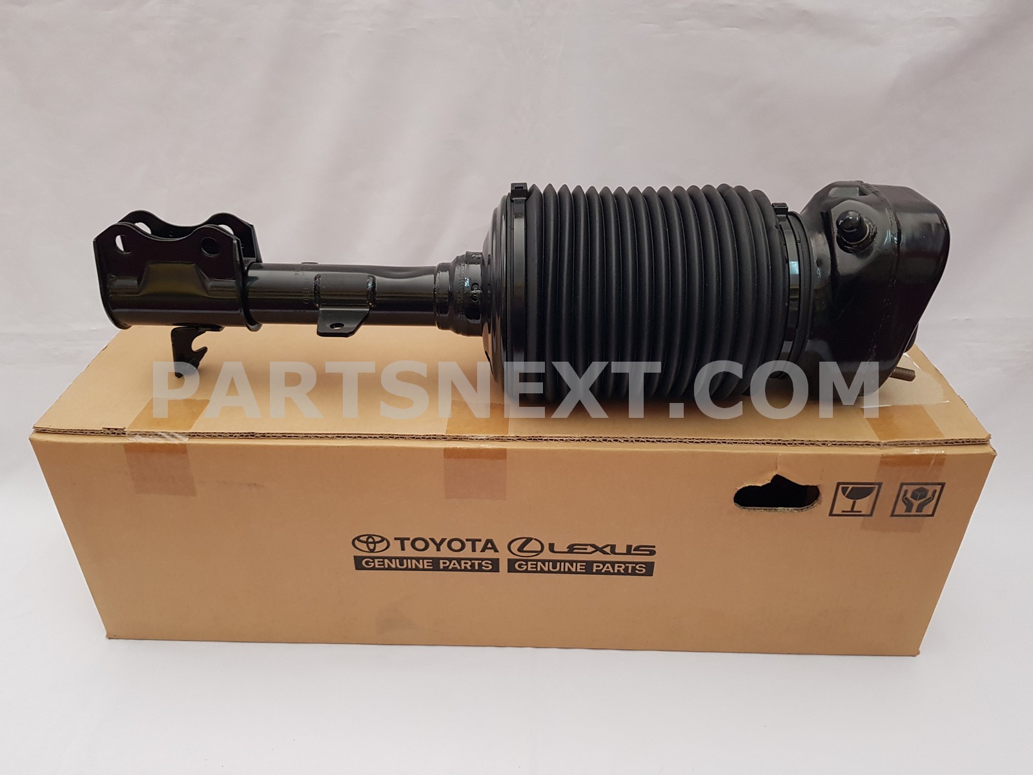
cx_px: 516
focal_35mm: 26
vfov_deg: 53.1
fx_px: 776
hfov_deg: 67.3
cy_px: 388
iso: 160
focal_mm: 4.2
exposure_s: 1/50
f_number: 1.7
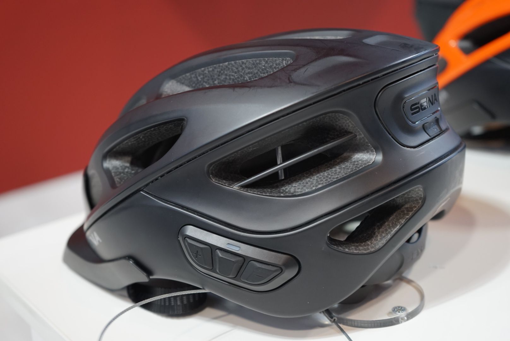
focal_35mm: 50
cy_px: 170
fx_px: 709
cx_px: 255
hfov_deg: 39.6
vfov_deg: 27.0
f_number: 4.5
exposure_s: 1/60
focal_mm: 50
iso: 640
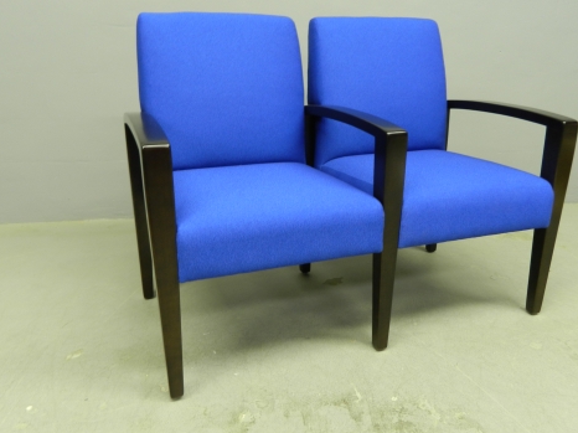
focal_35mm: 29
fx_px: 484
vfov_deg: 48.2
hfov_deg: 61.7
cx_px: 294
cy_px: 209
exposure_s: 1/3
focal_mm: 4.5
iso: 80
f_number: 3.1
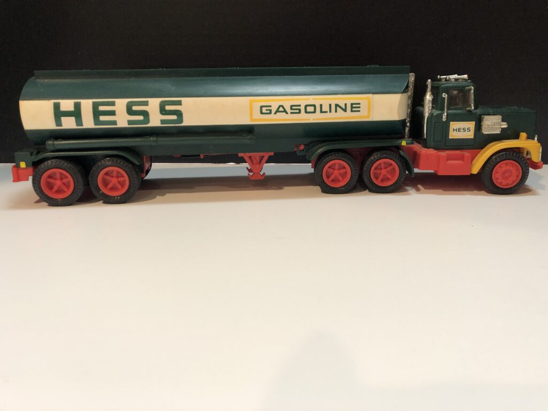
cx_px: 274
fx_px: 443
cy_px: 206
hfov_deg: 63.4
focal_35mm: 28
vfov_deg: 49.7
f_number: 1.8
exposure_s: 1/24
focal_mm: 4
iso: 40
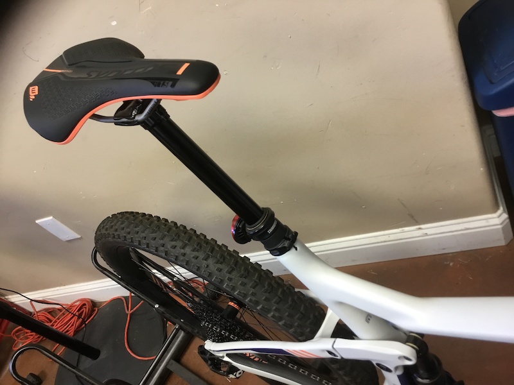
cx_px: 257
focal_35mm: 31
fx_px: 460
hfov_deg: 58.4
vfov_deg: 45.4
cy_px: 192
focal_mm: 3.3
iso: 80
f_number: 2.4
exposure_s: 1/30
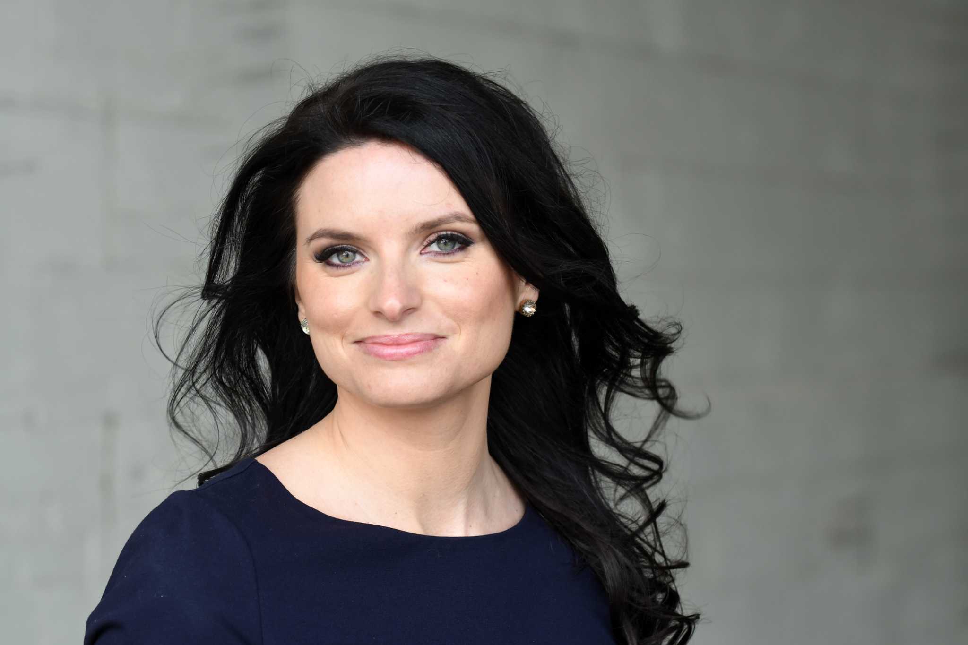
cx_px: 484
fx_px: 4234
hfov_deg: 13.0
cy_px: 322
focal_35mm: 158
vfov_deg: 8.7
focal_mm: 105
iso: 500
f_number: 6.3
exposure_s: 1/60
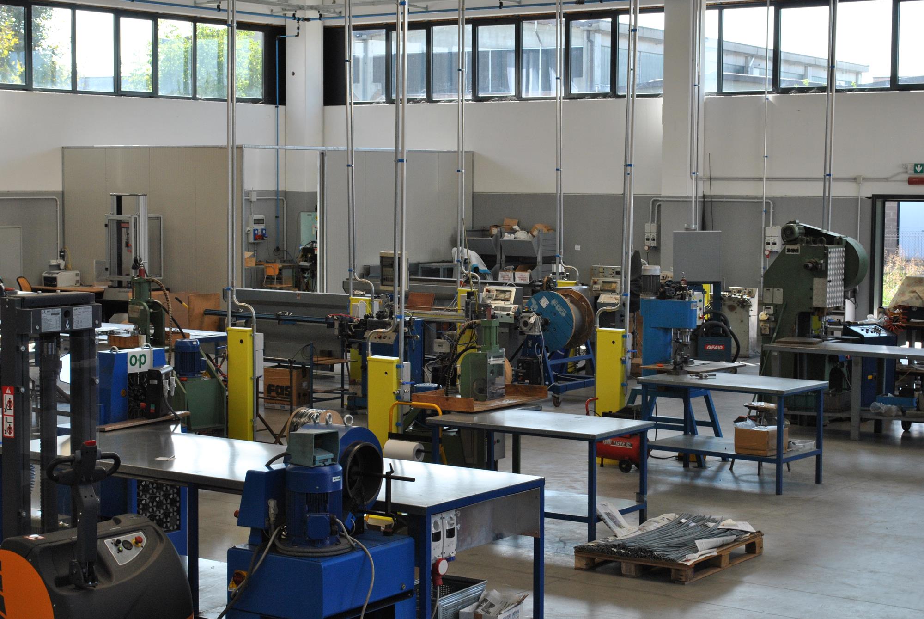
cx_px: 462
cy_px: 310
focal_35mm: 68
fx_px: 1735
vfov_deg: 20.2
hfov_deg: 29.8
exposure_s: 1/160
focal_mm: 45
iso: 400
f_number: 8
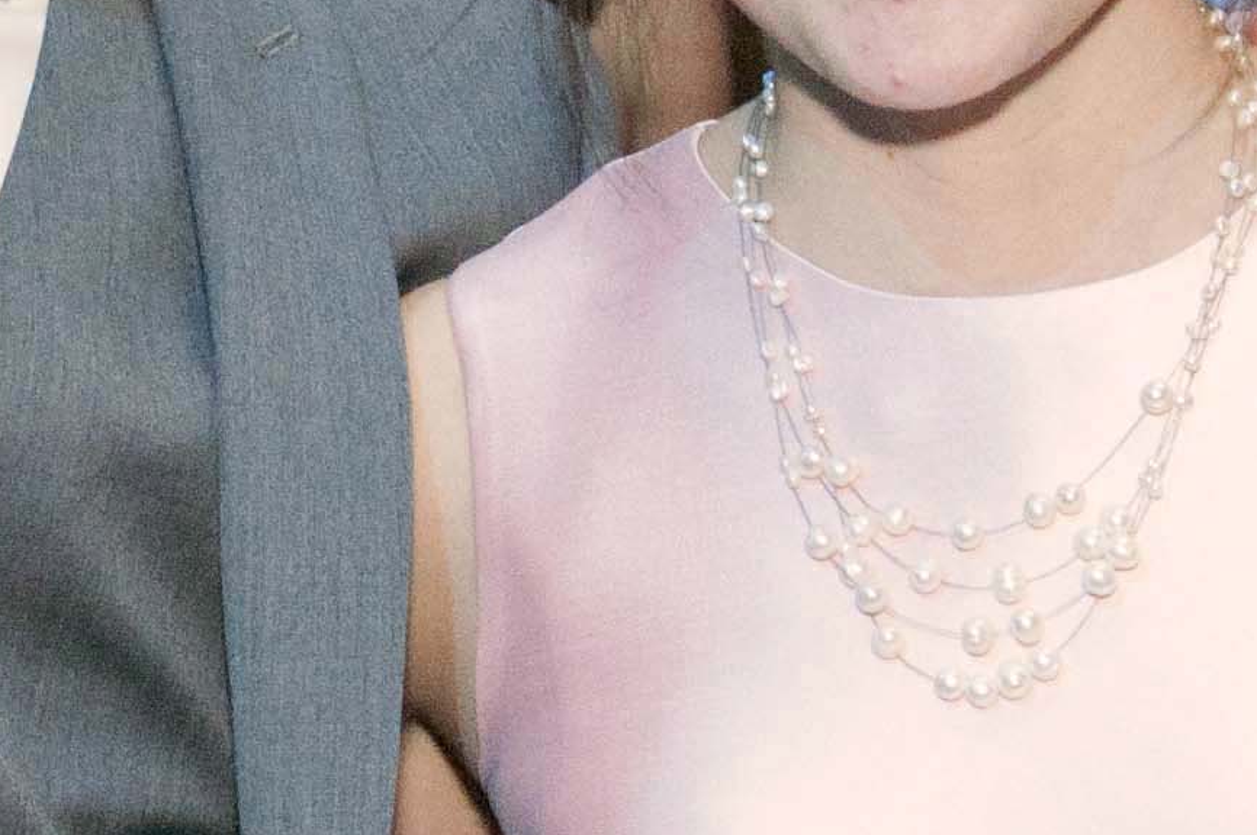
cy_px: -150
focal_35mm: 208
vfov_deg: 6.5
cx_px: 151
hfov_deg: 9.9
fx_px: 7253
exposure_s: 1/60
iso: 200
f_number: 5.6
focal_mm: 28
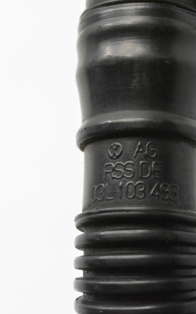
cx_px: 110
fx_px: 1084
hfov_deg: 10.3
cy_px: 157
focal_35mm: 127
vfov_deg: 16.5
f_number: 9
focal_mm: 55
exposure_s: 1/320
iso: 6400
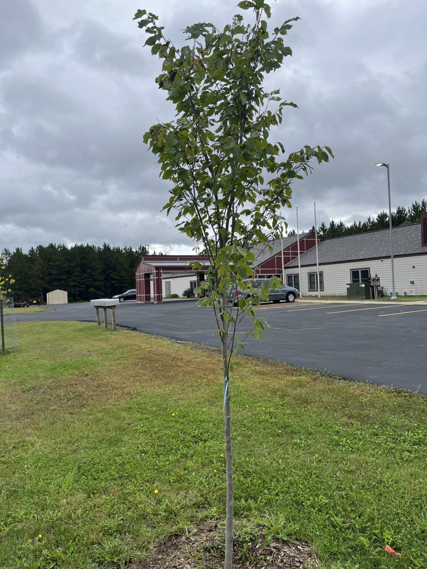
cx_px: 214
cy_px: 284
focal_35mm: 26
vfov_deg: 67.3
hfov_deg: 53.1
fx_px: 428
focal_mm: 5.1
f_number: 1.6
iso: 50
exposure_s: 1/1832
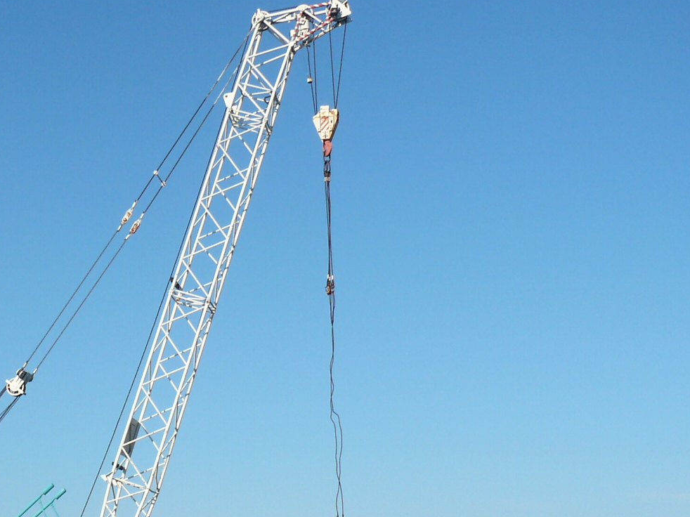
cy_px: 349
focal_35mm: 73
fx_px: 1455
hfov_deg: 26.3
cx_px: 152
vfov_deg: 20.1
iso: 100
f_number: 8
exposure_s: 1/250
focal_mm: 5.8
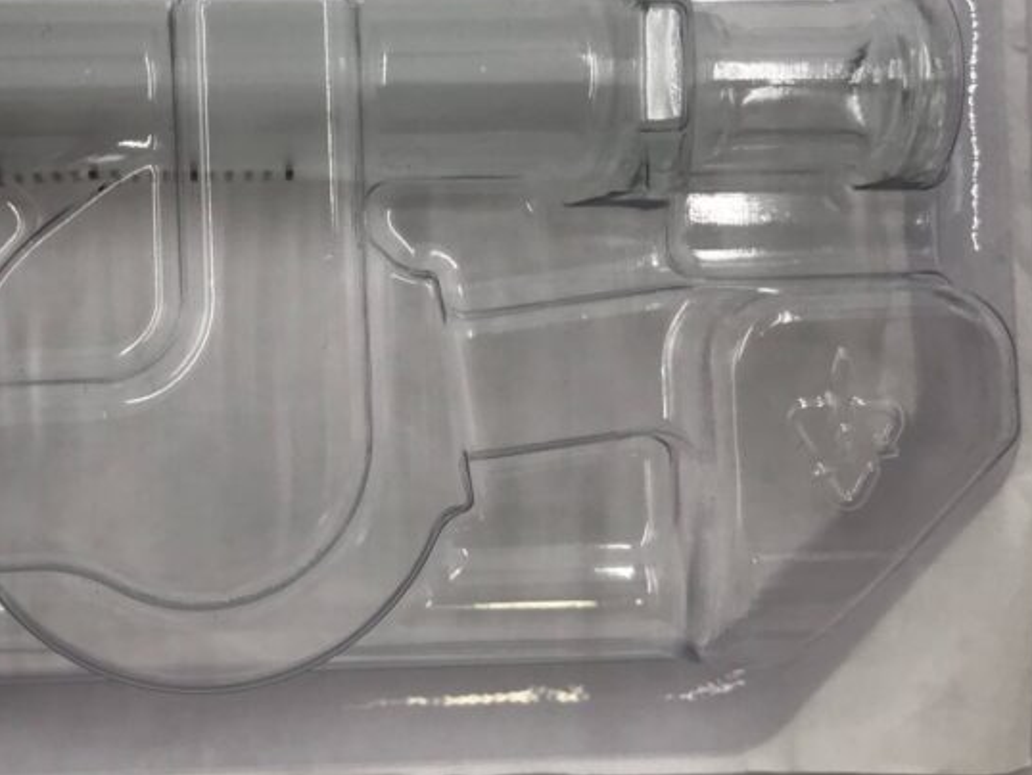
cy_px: 270
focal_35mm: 52
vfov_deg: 27.9
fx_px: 1551
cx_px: 265
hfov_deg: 36.0
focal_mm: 3.99
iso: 25
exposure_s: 1/120
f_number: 1.8
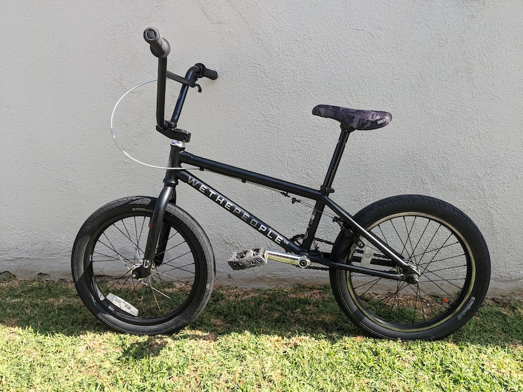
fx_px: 408
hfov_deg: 65.3
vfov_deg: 51.4
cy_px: 196
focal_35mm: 27
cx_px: 262
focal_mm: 4.44
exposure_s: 1/806
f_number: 1.8
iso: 45
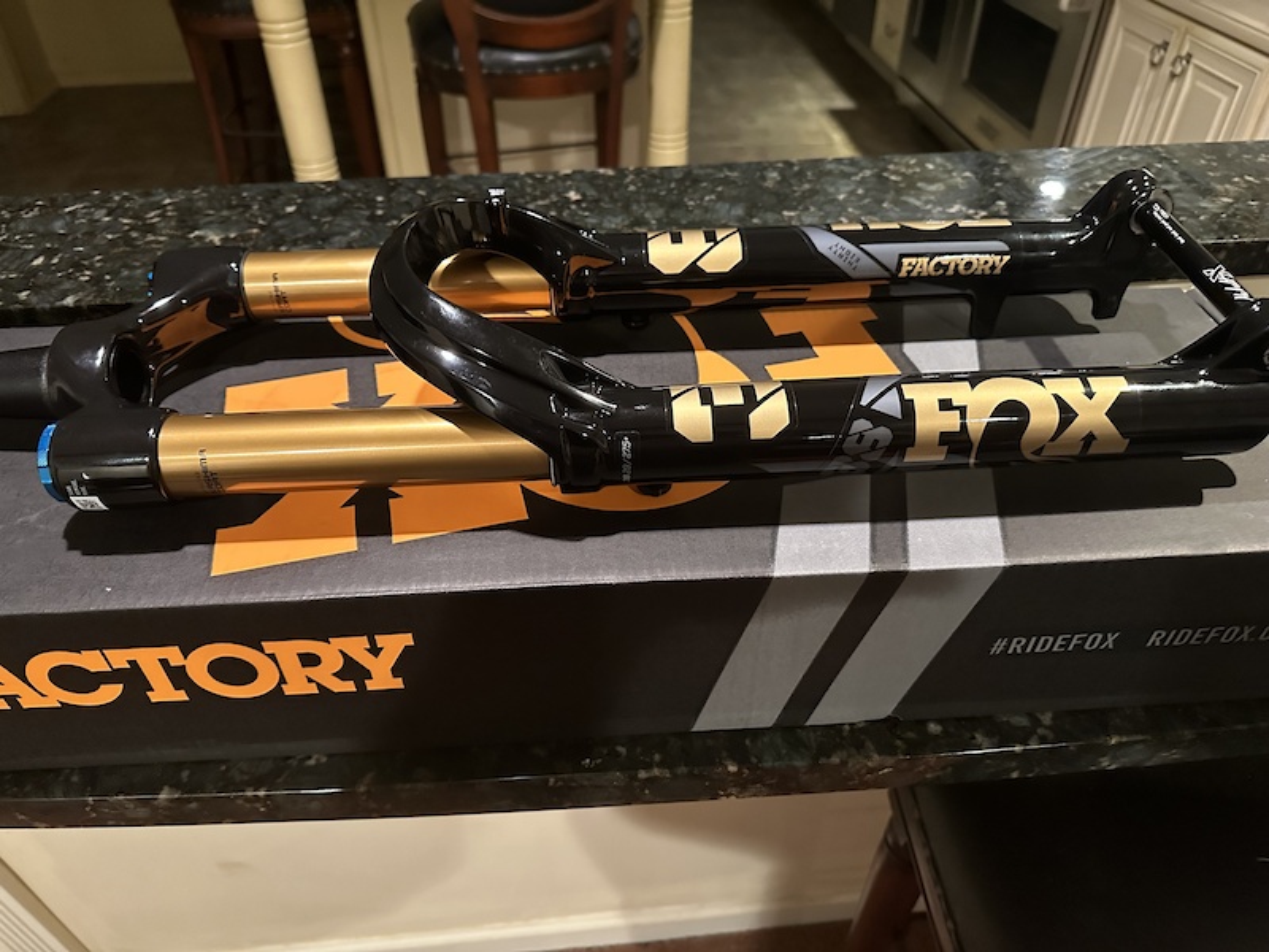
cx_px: 634
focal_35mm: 24
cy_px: 476
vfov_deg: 56.8
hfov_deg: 71.6
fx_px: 880
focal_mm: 6.86
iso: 1000
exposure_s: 1/40
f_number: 1.78
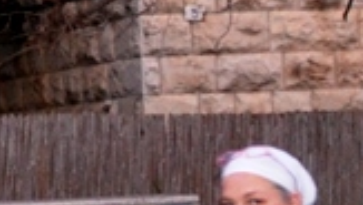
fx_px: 1705
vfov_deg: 6.7
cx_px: -265
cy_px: 390
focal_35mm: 177
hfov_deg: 11.4
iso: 1000
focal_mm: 18
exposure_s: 1/60
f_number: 3.5
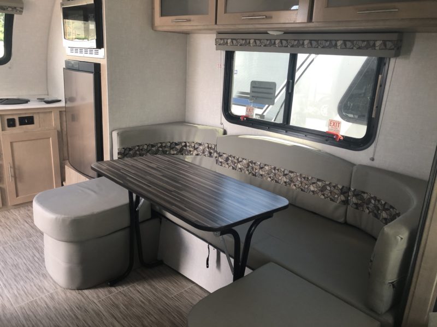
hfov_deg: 63.4
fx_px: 353
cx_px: 218
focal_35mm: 28
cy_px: 164
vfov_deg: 49.7
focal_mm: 3.99
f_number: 1.8
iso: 25
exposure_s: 1/30
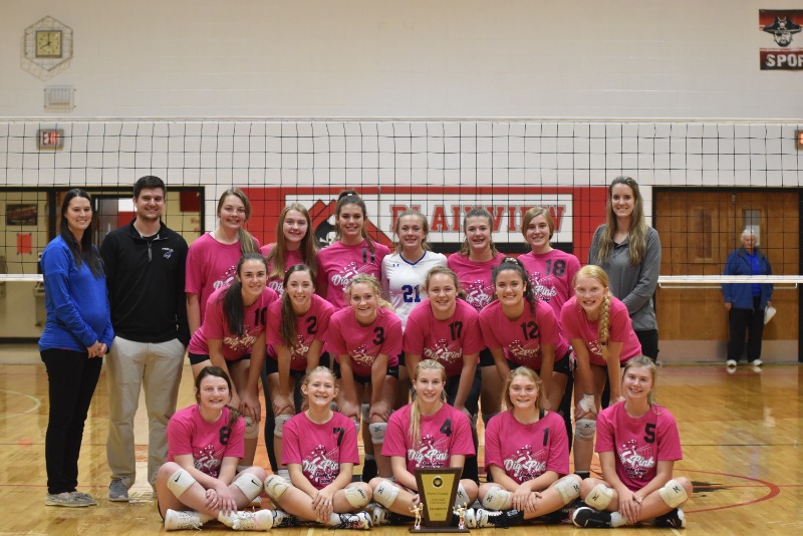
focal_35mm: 105
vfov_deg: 13.1
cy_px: 268
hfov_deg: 19.4
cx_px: 402
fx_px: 2343
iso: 2200
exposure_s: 1/500
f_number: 2.8
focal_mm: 70
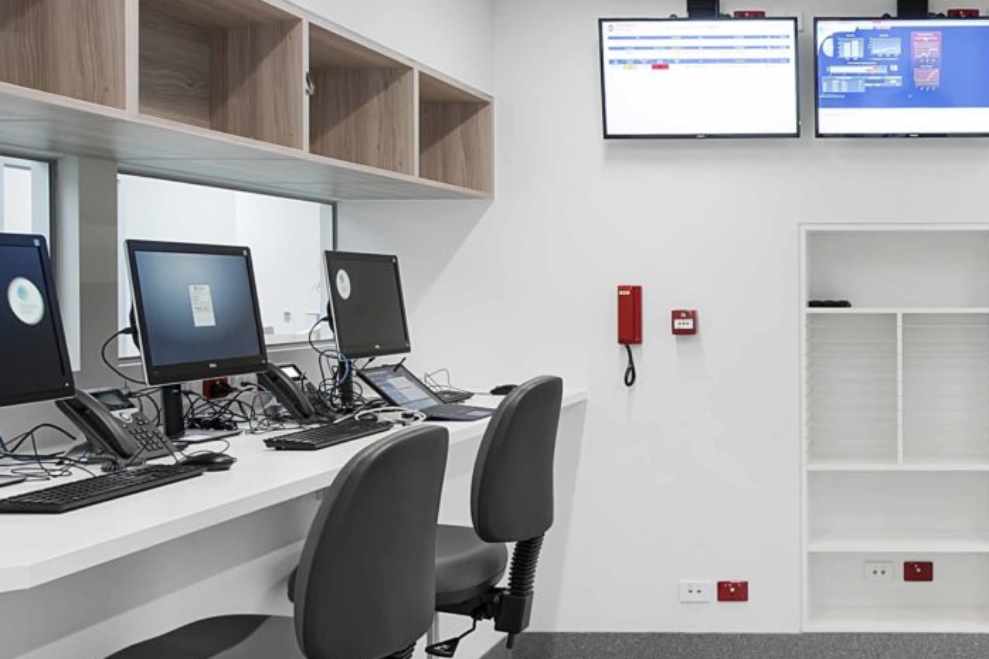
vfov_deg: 30.5
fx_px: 1208
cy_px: 316
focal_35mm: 44
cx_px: 883
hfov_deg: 41.2
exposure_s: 1/1.25
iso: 200
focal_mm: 20
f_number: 11
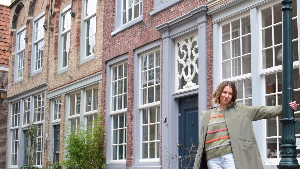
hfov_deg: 35.1
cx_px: 254
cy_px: 99
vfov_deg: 21.1
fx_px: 453
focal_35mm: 57
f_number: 4.5
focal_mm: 21
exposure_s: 1/80
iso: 400
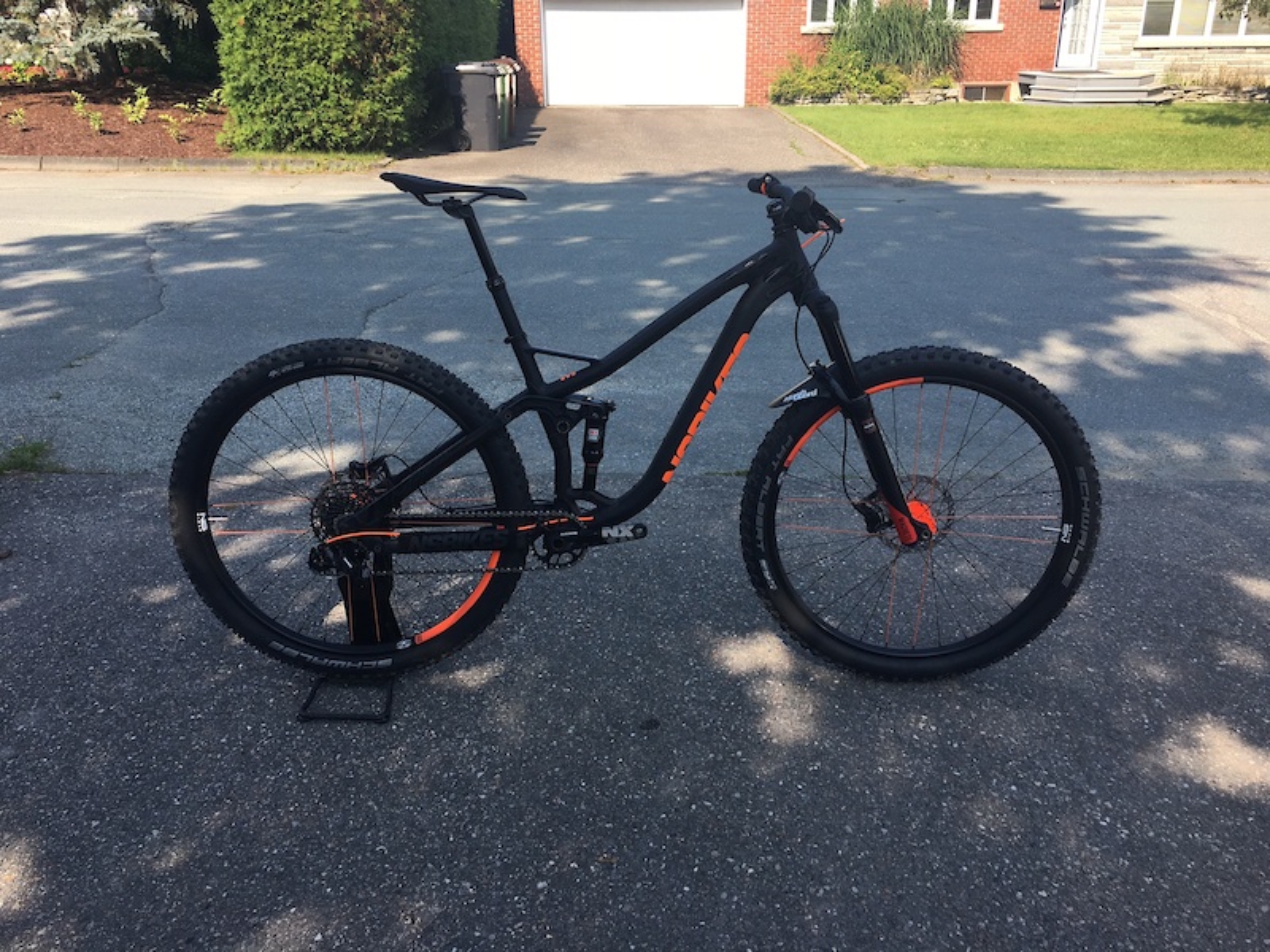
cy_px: 476
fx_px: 1064
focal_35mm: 29
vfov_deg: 48.2
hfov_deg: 61.7
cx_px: 635
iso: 25
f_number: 2.2
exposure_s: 1/574
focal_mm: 4.15
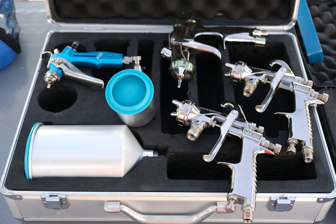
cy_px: 112
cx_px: 168
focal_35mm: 45
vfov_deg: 29.9
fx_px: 420
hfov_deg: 43.6
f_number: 3.6
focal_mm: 30.2
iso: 160
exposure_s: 1/110
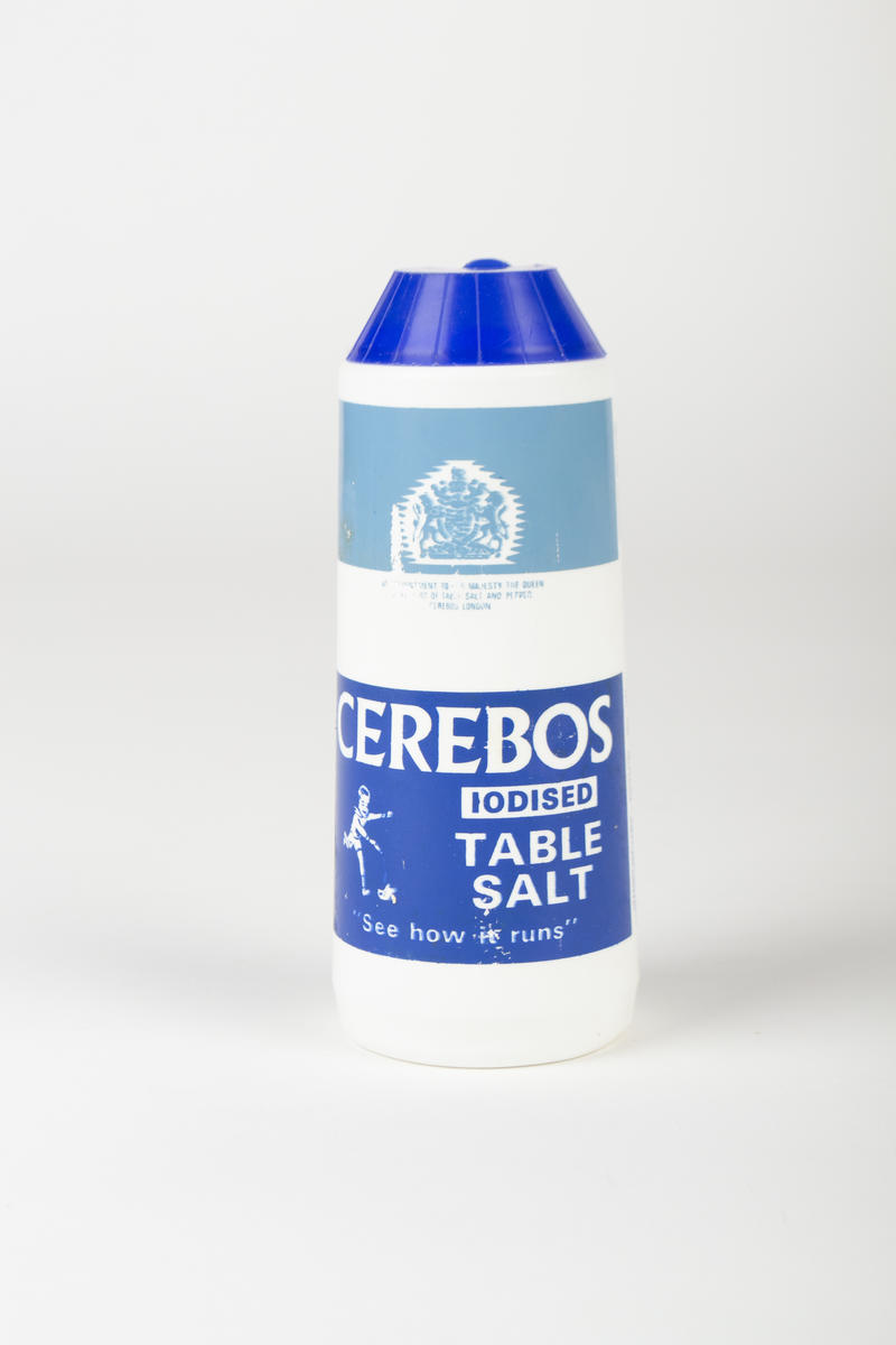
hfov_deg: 16.6
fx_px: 3080
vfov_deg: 24.6
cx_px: 448
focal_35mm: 82
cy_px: 672
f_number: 10
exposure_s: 1/125
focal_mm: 55
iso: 400
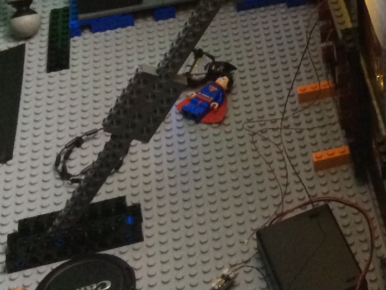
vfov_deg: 13.7
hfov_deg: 18.0
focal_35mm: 100
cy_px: -176
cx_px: 535
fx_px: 1115
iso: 320
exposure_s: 1/20
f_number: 2.2
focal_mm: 4.12
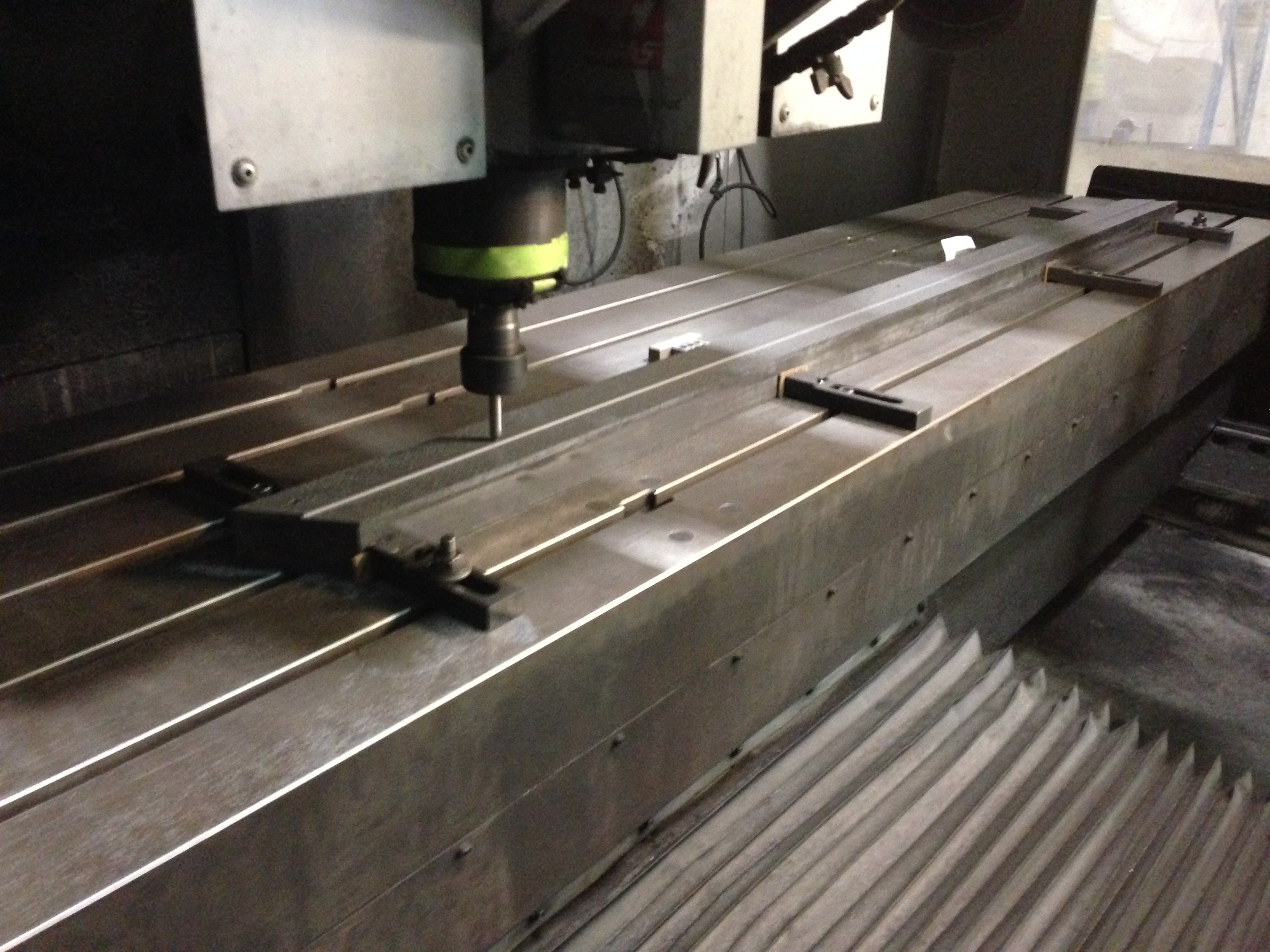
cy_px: 476
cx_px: 635
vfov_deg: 42.9
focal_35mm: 33
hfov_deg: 55.4
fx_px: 1211
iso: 500
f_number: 2.4
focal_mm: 4.12
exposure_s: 1/15
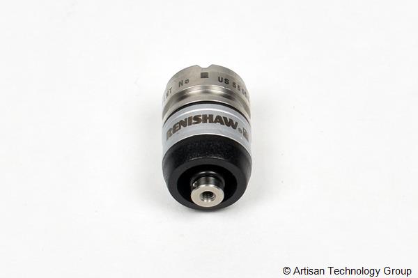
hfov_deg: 38.9
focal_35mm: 51
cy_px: 139
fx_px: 592
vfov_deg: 26.4
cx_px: 209
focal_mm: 34
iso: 100
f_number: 10
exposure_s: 1/200
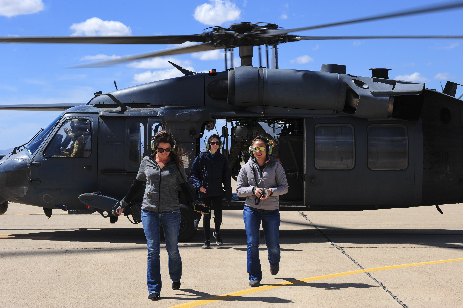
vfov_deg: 18.2
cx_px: 232
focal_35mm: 75
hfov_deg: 27.0
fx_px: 964
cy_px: 154
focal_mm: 75
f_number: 11
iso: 100
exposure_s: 1/200
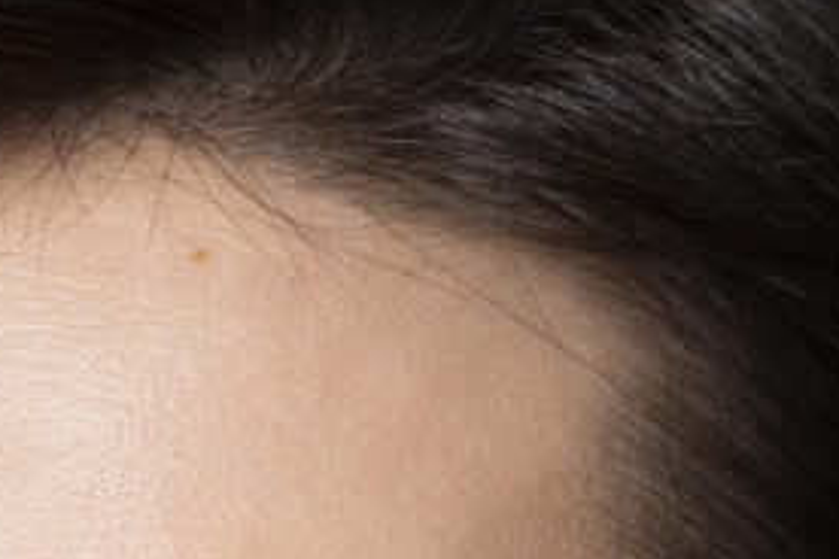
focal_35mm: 630
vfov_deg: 2.2
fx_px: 14681
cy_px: 1596
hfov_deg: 3.3
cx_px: 222
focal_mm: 85
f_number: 3.5
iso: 400
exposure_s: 1/125
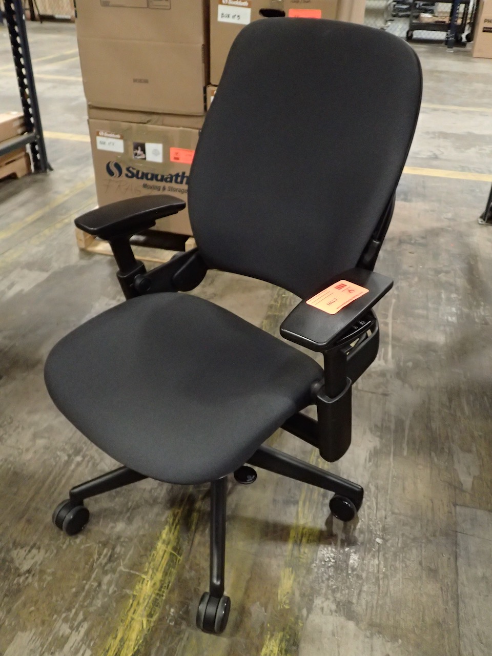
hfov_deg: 46.8
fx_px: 569
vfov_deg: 60.0
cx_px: 246
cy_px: 328
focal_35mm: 30
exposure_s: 1/25
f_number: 2.3
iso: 800
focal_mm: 5.5
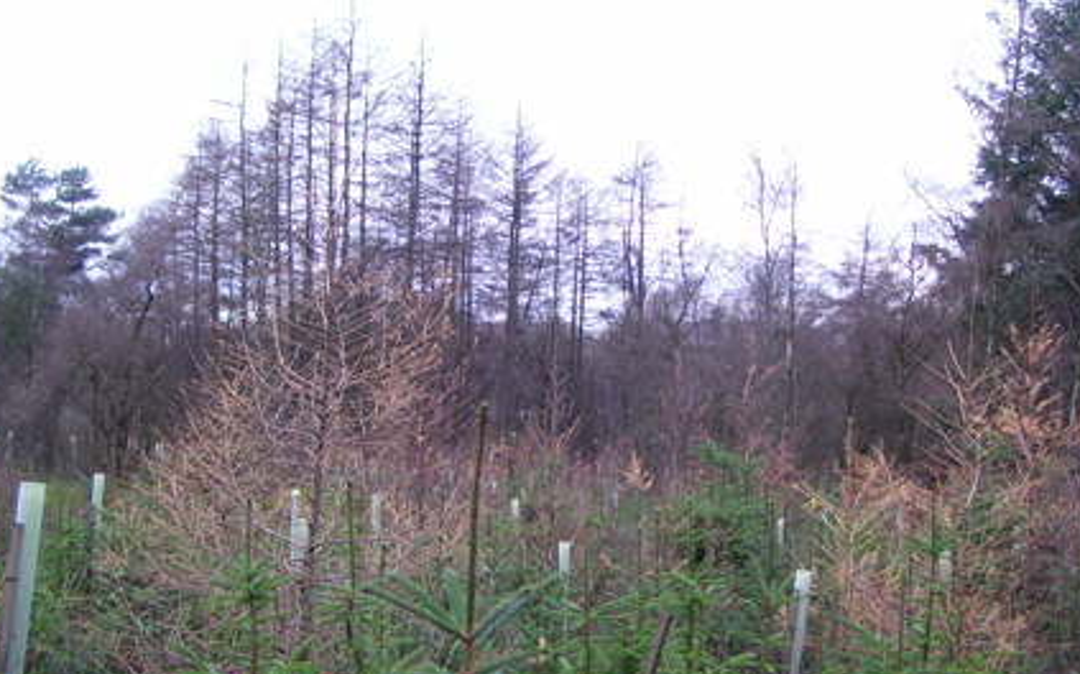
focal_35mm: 48
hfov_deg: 41.7
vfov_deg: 26.8
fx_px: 1412
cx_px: 624
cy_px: 329
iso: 80
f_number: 2.7
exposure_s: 1/45
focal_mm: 6
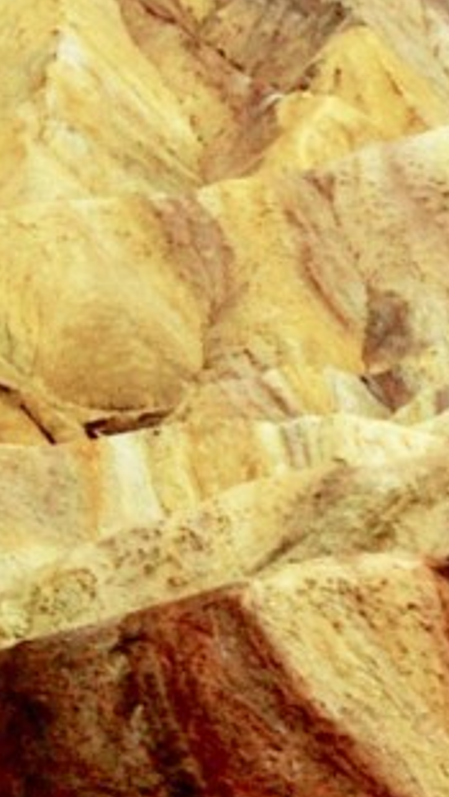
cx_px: 1370
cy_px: 169
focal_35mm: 566
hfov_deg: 2.1
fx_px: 11977
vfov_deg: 3.8
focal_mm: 70
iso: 200
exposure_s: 1/180
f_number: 6.7
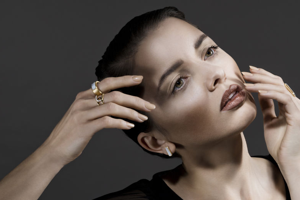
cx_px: 164
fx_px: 908
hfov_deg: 18.8
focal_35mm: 109
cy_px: 103
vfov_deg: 12.6
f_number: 13
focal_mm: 85
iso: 100
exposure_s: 1/160
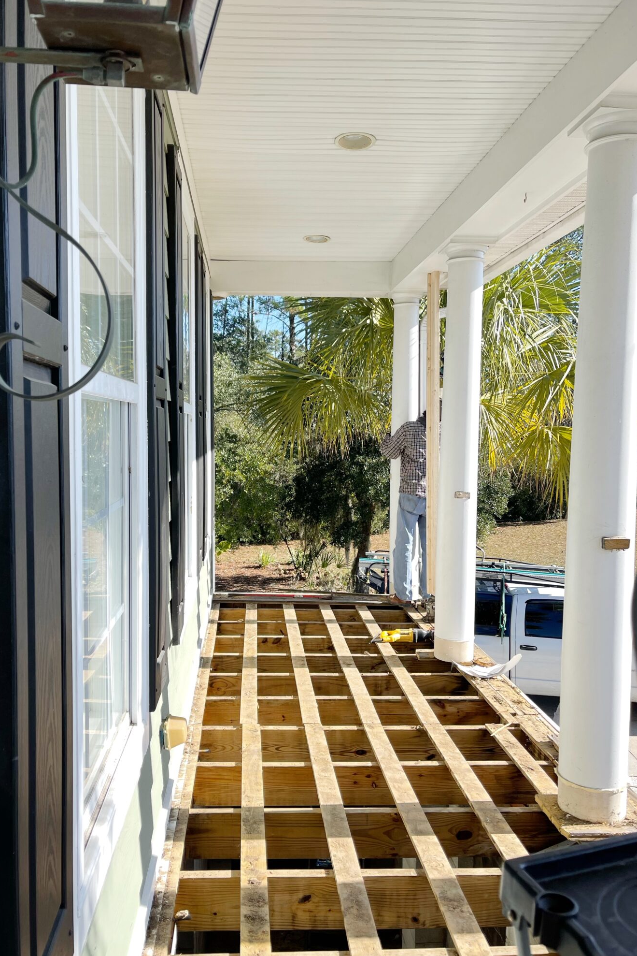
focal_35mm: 28
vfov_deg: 65.5
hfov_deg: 46.3
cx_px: 281
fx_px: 743
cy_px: 468
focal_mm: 5.1
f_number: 1.6
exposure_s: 1/1575
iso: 32
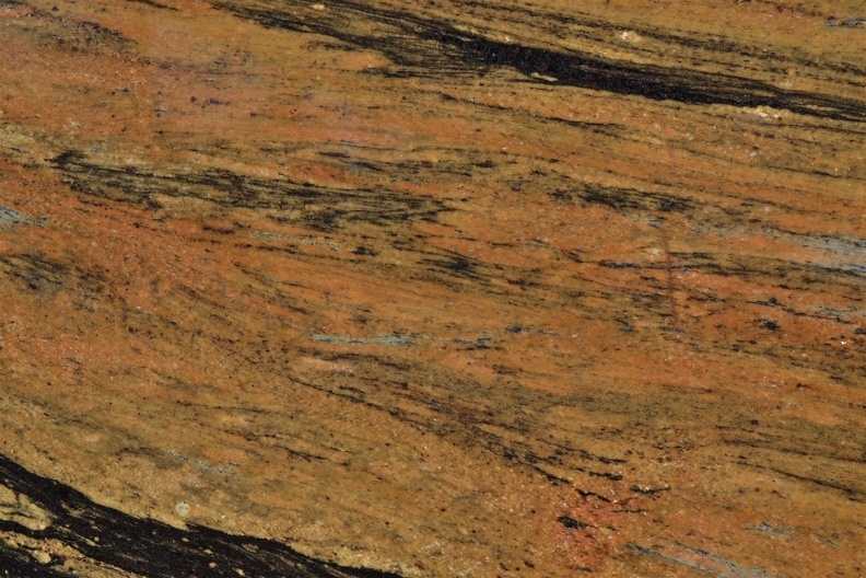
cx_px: 433
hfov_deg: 46.4
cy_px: 289
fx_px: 1010
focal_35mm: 42
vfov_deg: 31.9
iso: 200
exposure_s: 1/500
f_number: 10
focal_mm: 28
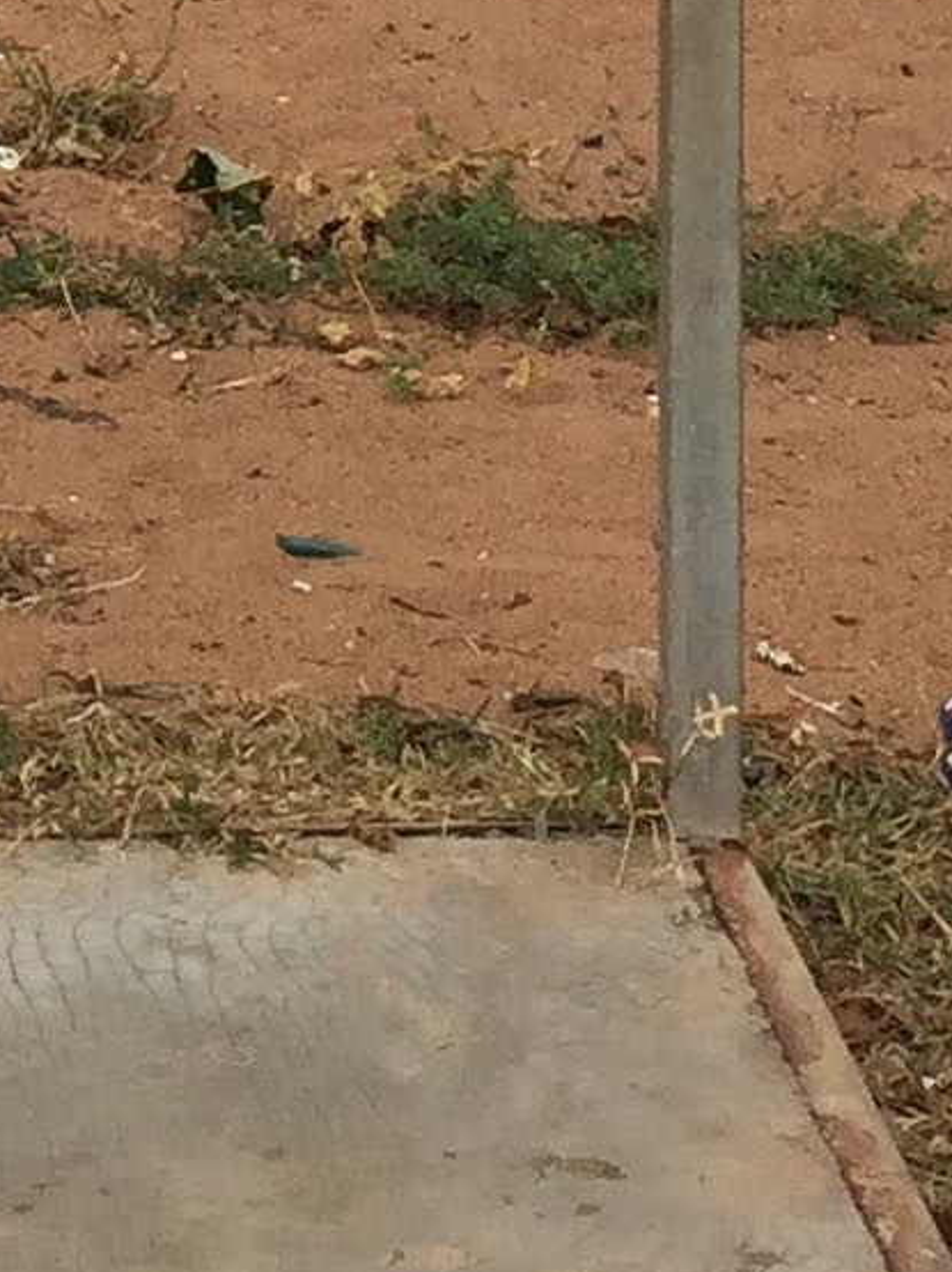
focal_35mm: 171
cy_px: -934
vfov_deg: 10.9
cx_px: -367
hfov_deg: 8.5
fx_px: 6275
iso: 32
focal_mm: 4.15
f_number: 2.2
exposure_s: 1/1522
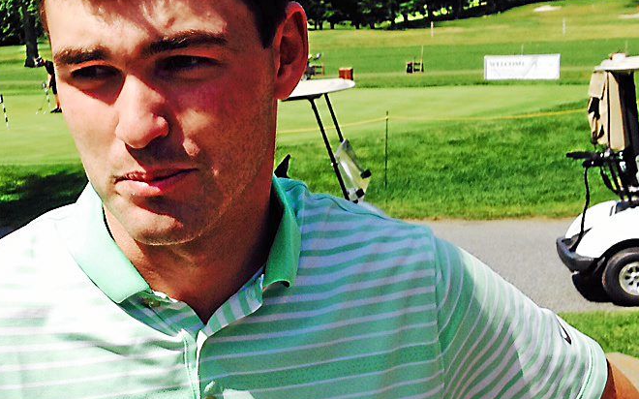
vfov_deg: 18.0
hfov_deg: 28.4
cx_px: 222
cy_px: 254
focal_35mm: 72
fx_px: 1253
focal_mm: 4.28
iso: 50
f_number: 2.4
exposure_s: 1/1623
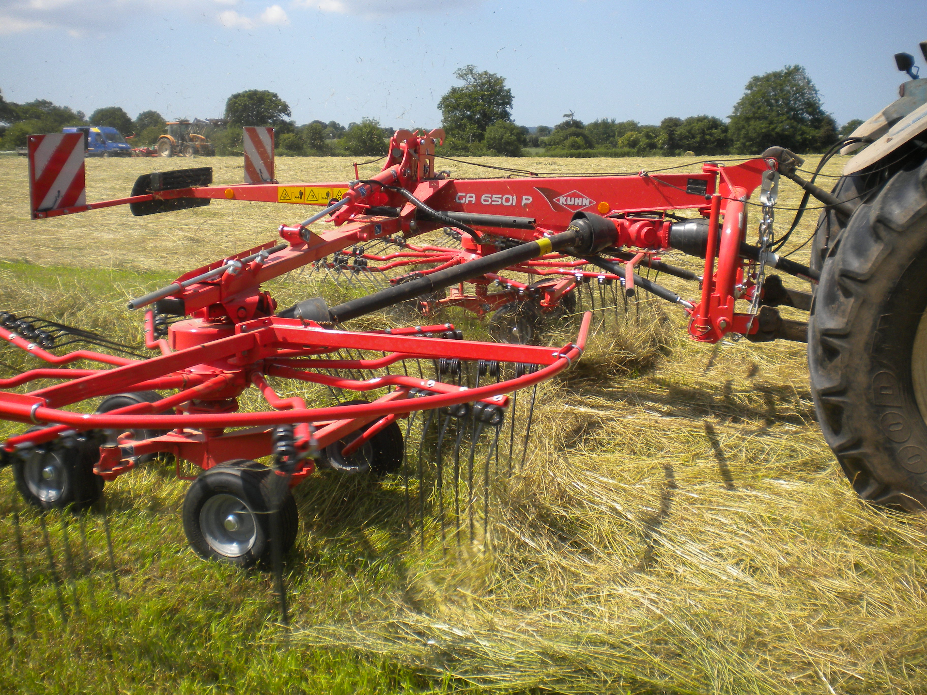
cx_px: 464
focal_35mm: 35
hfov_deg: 52.6
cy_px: 348
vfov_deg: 40.7
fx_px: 937
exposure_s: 1/541
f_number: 4.6
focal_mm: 6.3
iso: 80
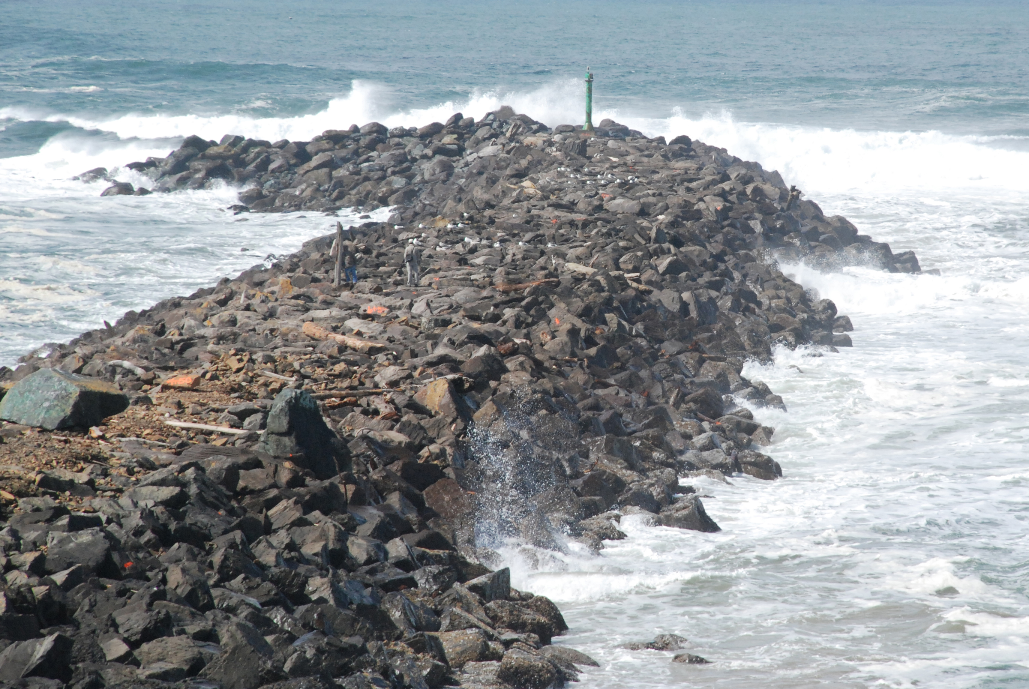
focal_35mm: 286
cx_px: 655
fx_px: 8176
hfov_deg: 7.2
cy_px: 230
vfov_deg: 4.8
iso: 640
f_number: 9
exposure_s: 1/1250
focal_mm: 135
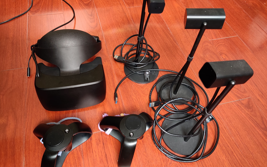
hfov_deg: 64.6
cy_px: 74
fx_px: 211
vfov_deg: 43.1
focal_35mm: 29
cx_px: 133
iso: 2500
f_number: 1.65
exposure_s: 1/17
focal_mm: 4.75
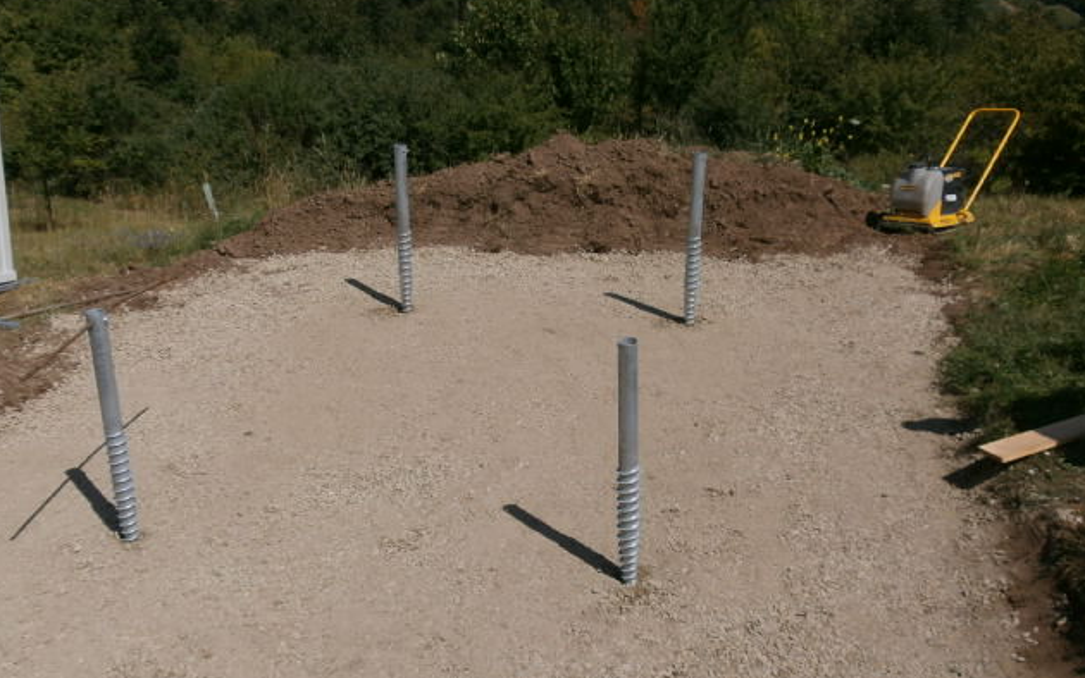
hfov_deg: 47.2
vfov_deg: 30.5
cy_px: 387
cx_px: 542
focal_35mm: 42
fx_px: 1242
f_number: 12
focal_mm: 6.9
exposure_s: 1/250
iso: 100
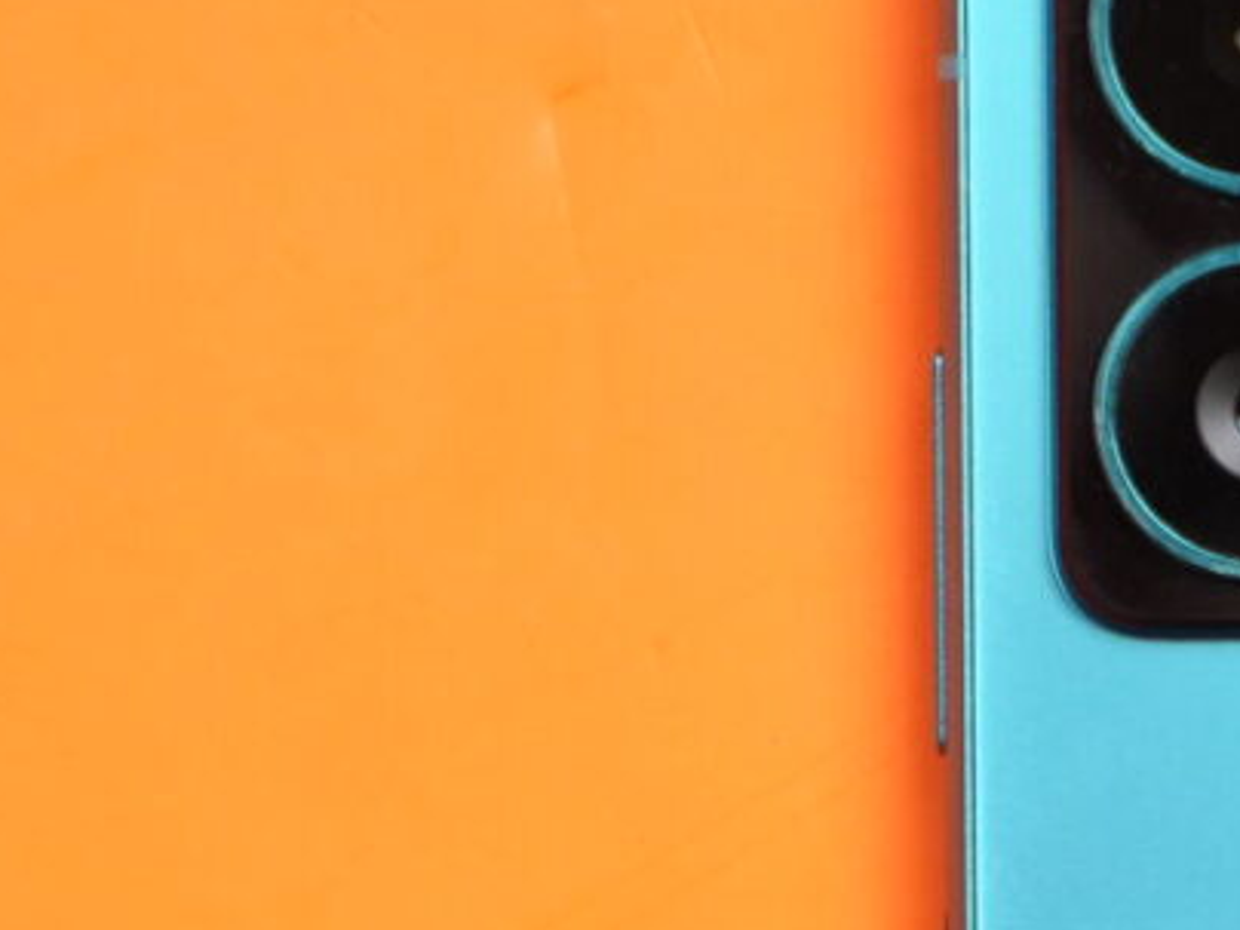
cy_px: 1205
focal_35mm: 426
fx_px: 15260
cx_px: 1848
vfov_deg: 3.5
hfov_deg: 4.6
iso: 640
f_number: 3.2
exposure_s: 1/125
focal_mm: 70
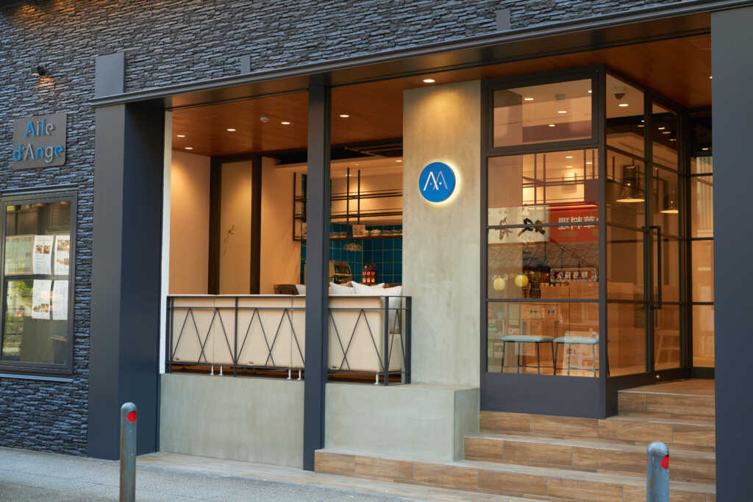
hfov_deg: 41.1
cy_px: 251
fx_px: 1004
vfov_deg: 28.1
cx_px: 376
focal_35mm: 48
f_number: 5
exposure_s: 1/80
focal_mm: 48
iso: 400
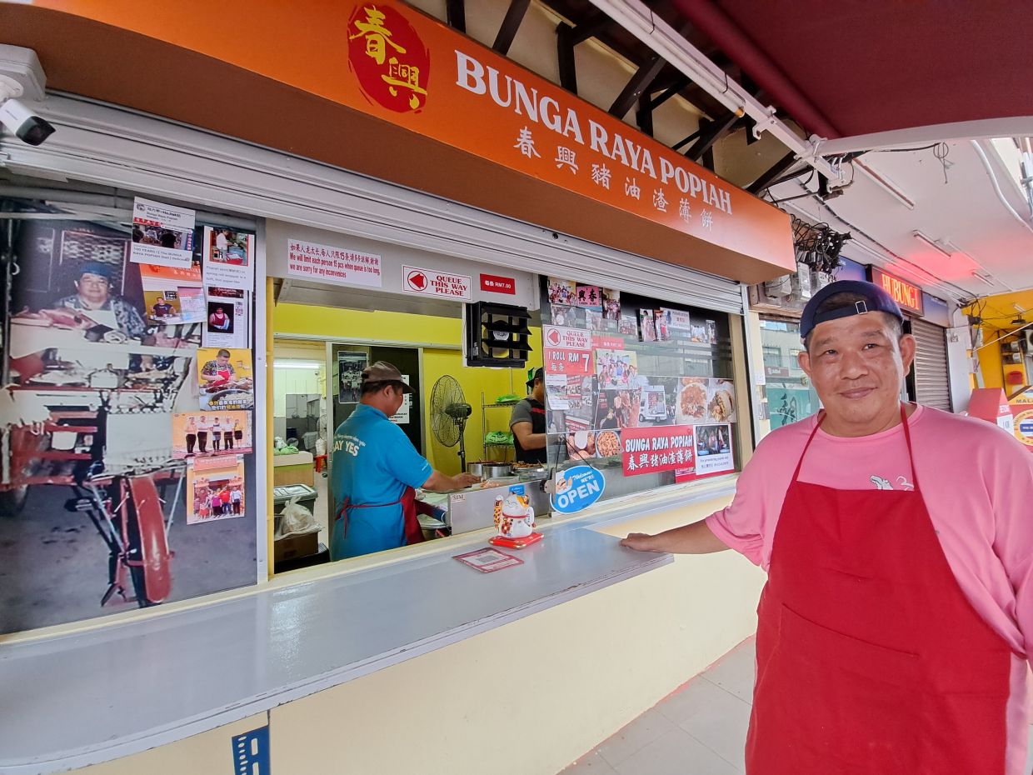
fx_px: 388
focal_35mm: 13
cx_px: 516
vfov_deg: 89.9
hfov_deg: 106.2
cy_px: 388
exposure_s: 1/50
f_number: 2.2
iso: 200
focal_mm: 1.74
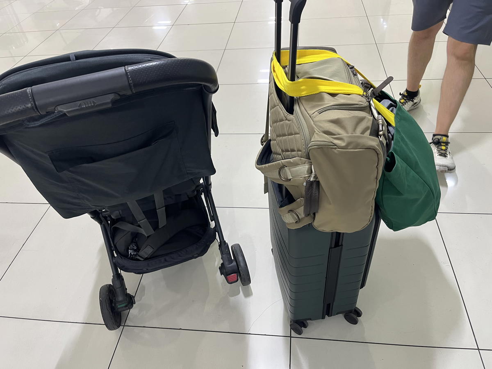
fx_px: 370
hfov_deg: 67.3
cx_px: 246
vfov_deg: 53.1
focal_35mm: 26
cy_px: 184
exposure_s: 1/60
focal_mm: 5.1
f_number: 1.6
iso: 125
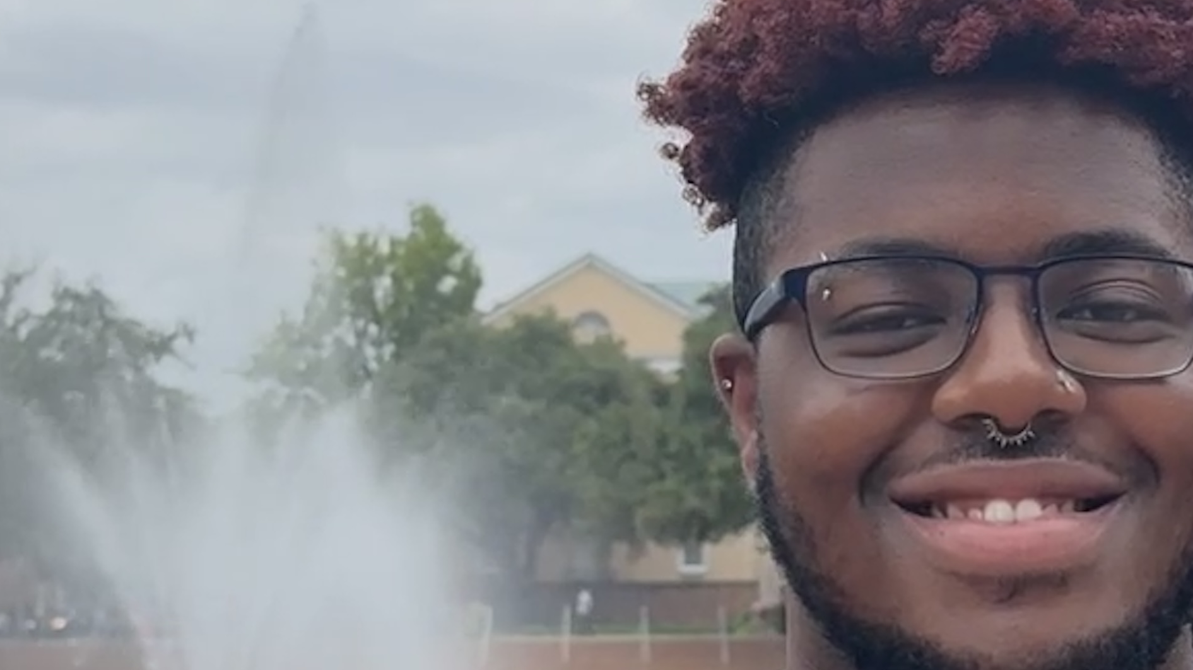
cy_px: 258
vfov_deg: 15.3
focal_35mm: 79
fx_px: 2499
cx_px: 588
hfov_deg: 26.9
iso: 80
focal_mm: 6.76
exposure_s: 1/2604
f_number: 1.78
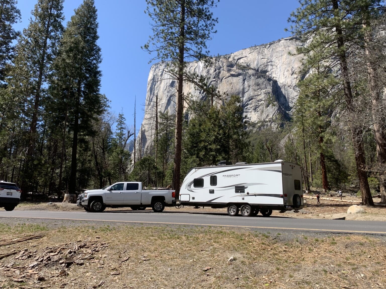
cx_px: 193
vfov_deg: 53.1
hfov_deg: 67.3
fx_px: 290
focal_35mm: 26
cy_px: 144
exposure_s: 1/1350
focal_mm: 4.25
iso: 25
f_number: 1.8
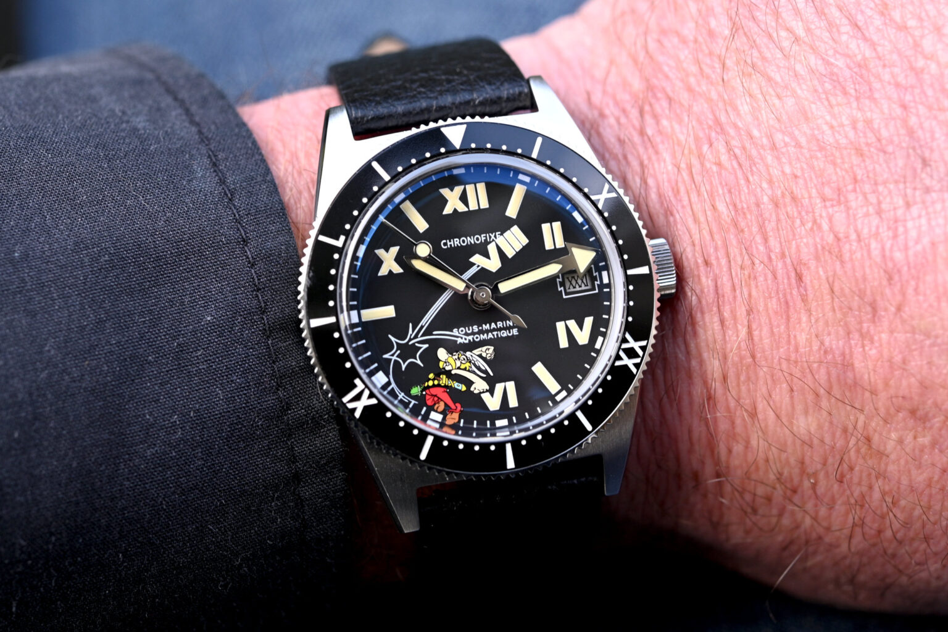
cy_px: 316
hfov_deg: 33.4
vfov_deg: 22.6
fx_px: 1580
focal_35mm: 60
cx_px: 474
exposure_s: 1/100
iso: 400
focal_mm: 60
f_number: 7.1
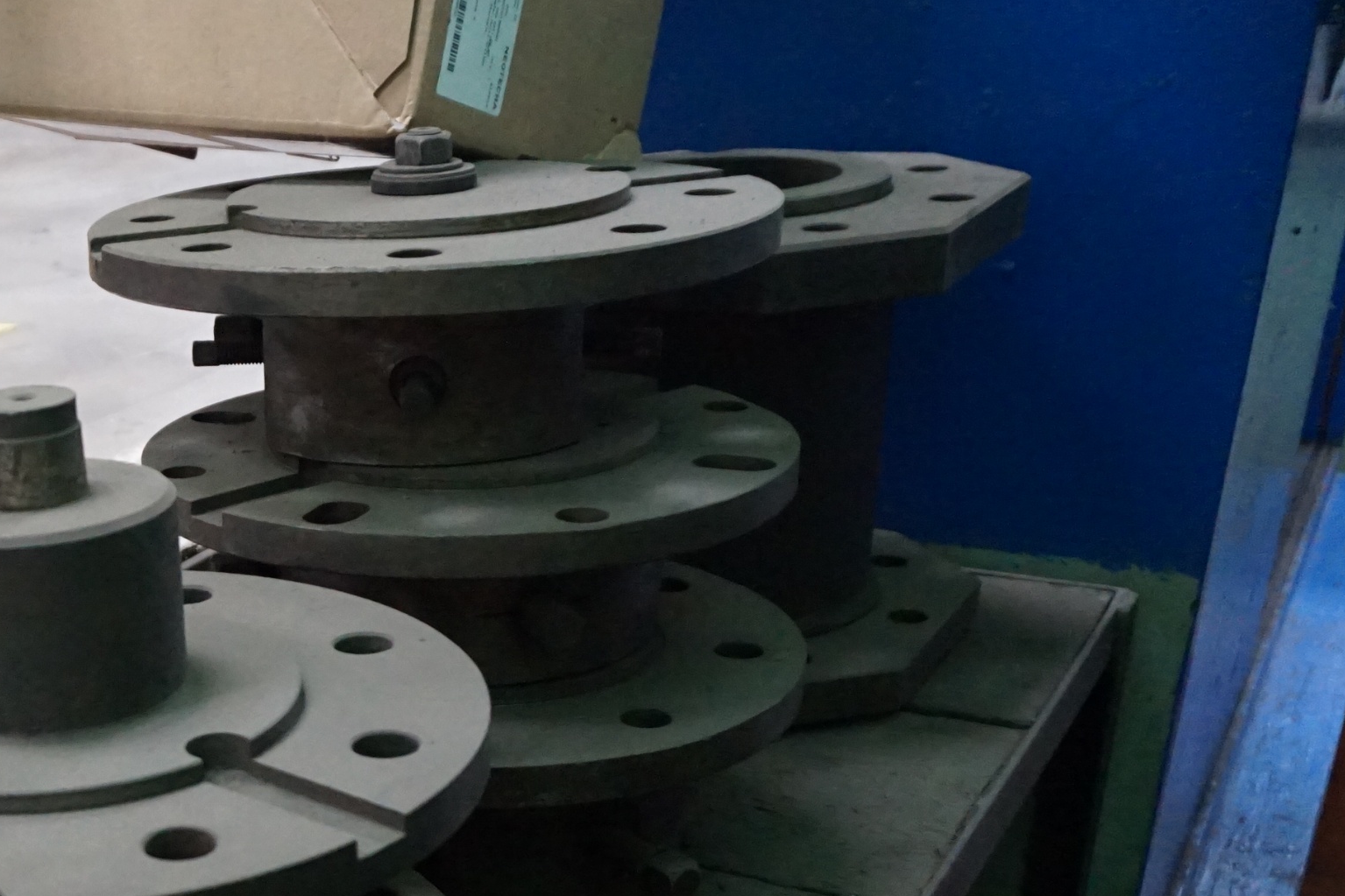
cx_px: -12
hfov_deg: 35.1
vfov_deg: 25.8
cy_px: 780
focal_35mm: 51
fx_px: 1905
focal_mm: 16
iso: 3200
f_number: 3.5
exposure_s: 1/50
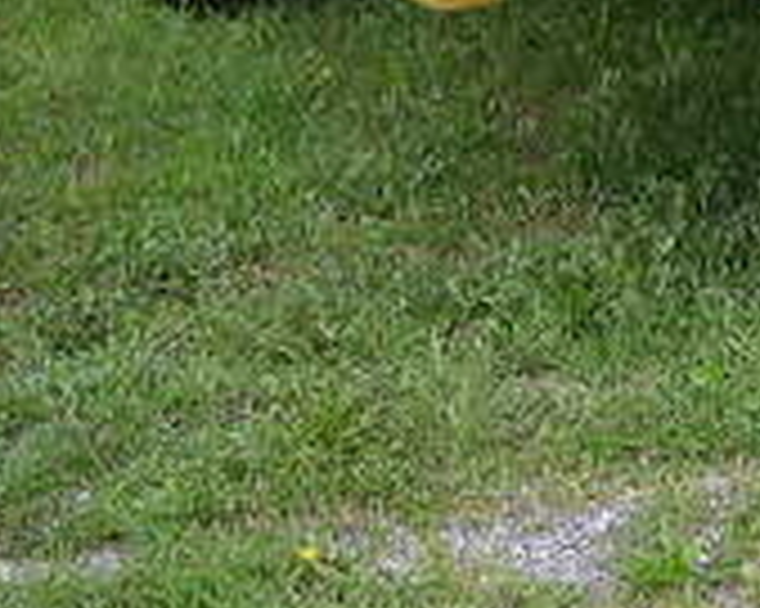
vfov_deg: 11.5
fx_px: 2967
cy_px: -117
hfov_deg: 14.0
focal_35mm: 132
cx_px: 994
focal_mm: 8
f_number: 2.8
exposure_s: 1/370
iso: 100
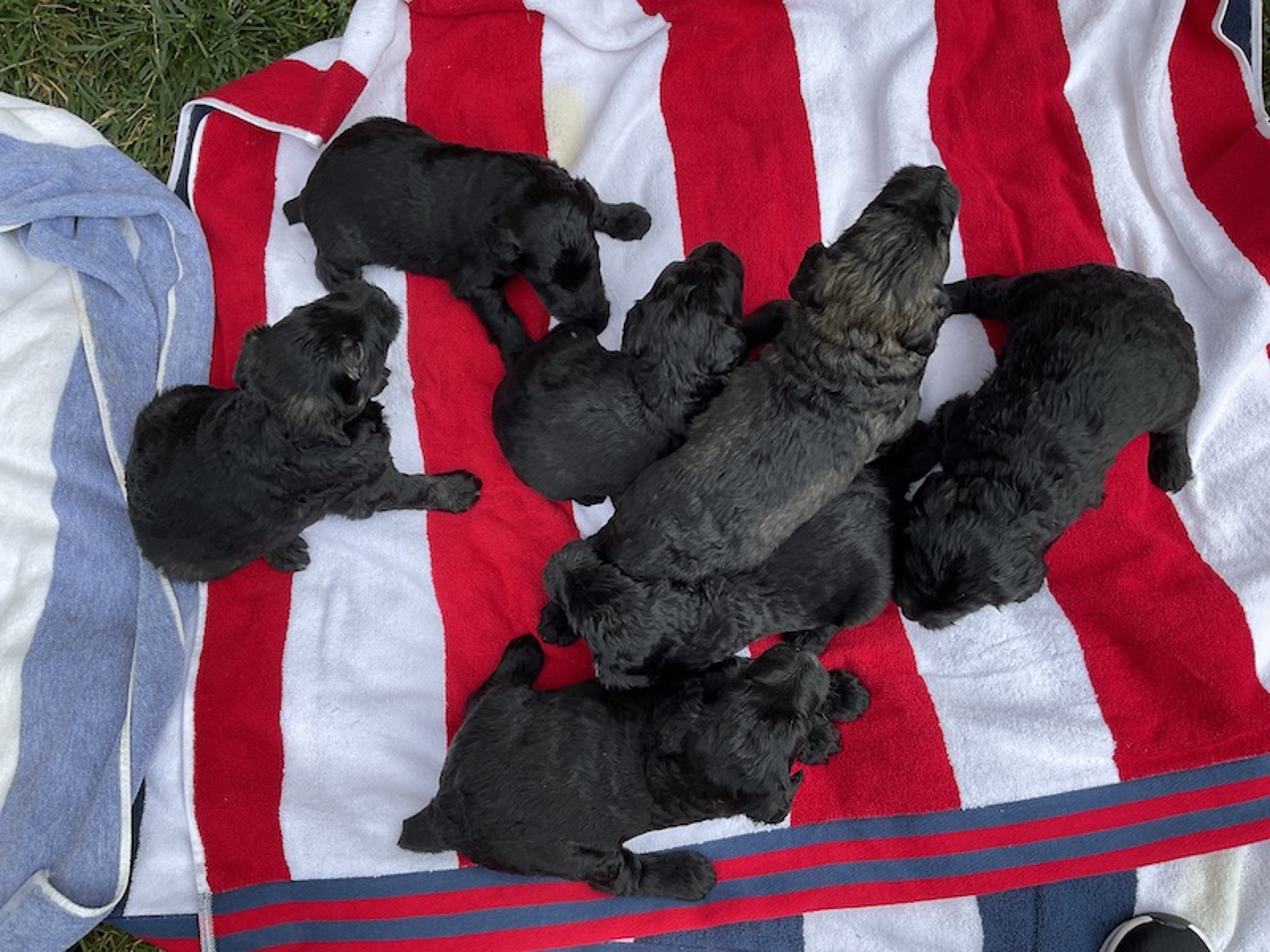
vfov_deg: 48.2
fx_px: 1064
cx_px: 635
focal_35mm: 29
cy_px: 476
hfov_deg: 61.7
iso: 16
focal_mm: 3
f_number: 1.8
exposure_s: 1/473
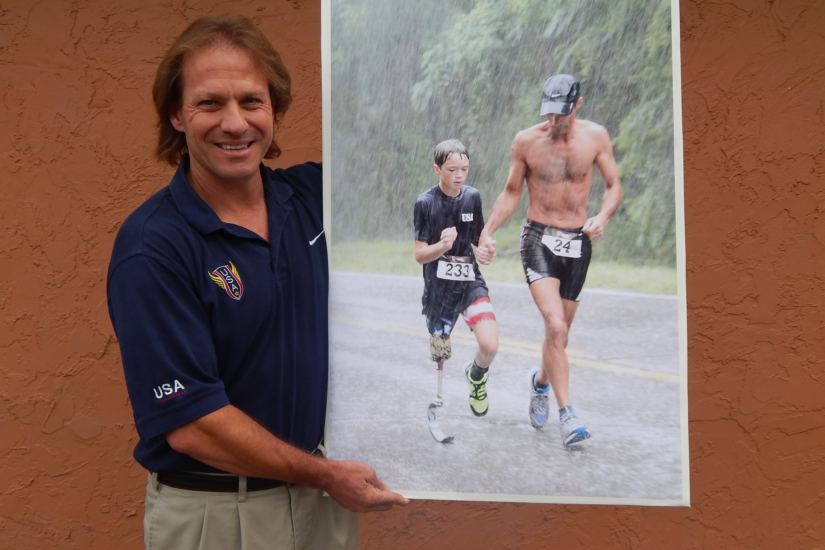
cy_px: 258
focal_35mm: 48
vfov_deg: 28.1
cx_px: 420
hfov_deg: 41.1
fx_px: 1100
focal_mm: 7.7
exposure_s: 1/400
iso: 125
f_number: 3.6
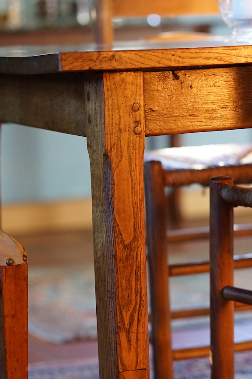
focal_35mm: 151
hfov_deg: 9.1
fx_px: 1587
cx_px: 152
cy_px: 240
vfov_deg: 13.6
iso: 1600
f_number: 2.8
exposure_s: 1/160
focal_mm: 85
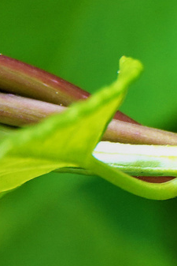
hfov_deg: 0.5
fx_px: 21253
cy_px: 123
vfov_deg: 0.7
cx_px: 629
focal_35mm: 2885
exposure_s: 1/250
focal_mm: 220
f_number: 4
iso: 320
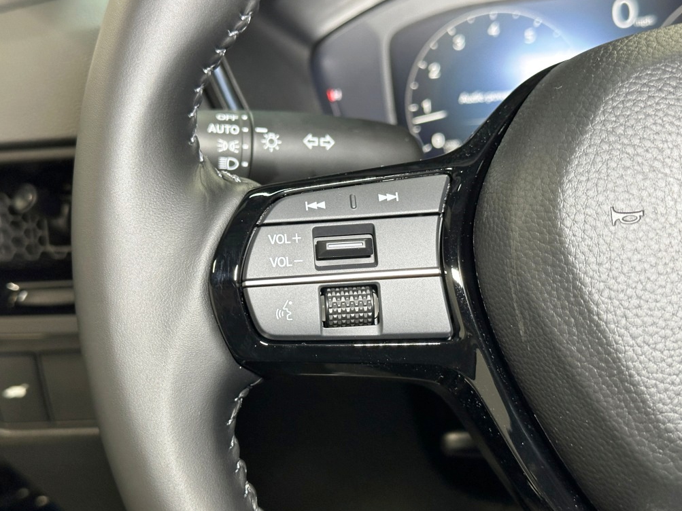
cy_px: 257
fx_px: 965
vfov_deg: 29.7
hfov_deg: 38.9
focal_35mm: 49
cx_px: 337
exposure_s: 1/40
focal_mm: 6.86
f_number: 1.78
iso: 400
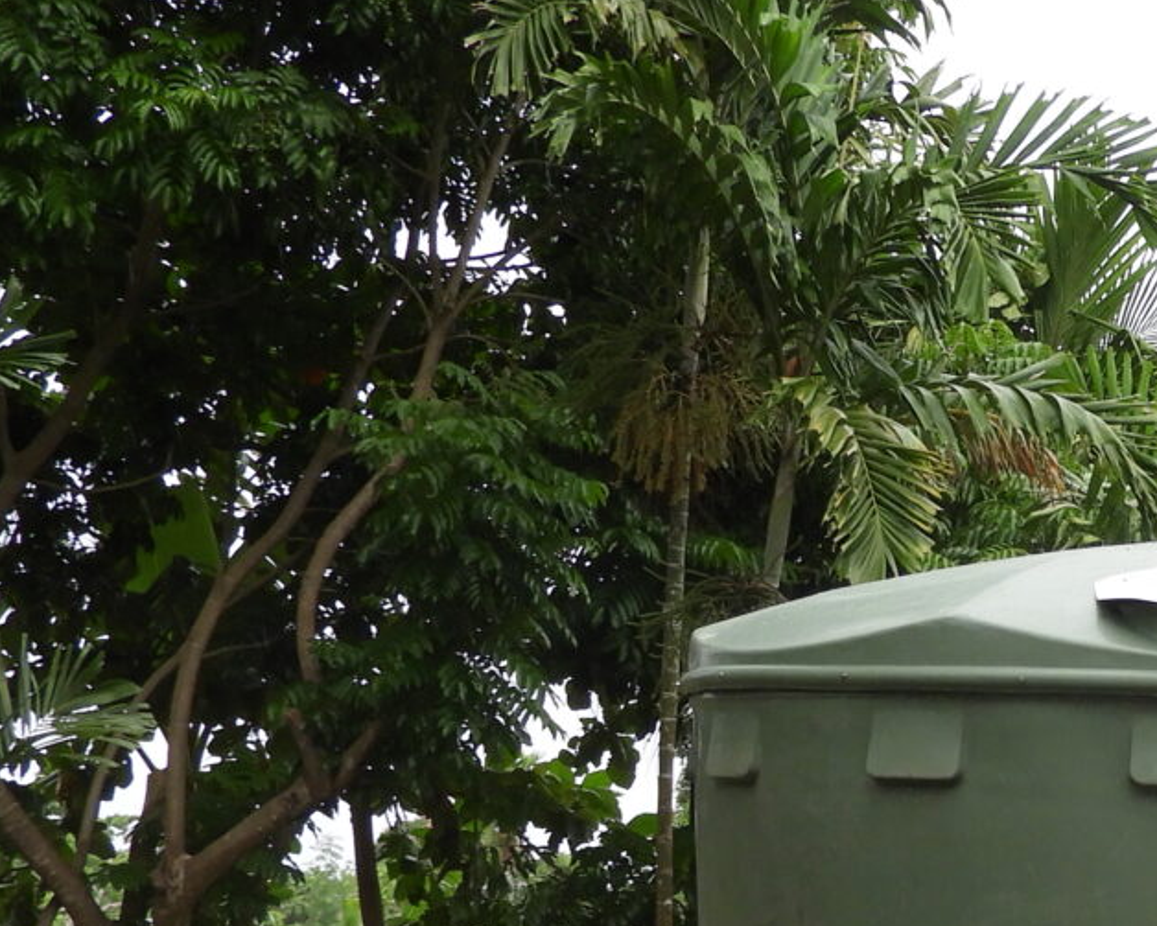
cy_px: 832
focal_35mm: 105
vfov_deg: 14.5
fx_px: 3597
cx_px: 1470
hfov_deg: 17.3
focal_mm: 5.9
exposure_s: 1/250
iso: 100
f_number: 3.6
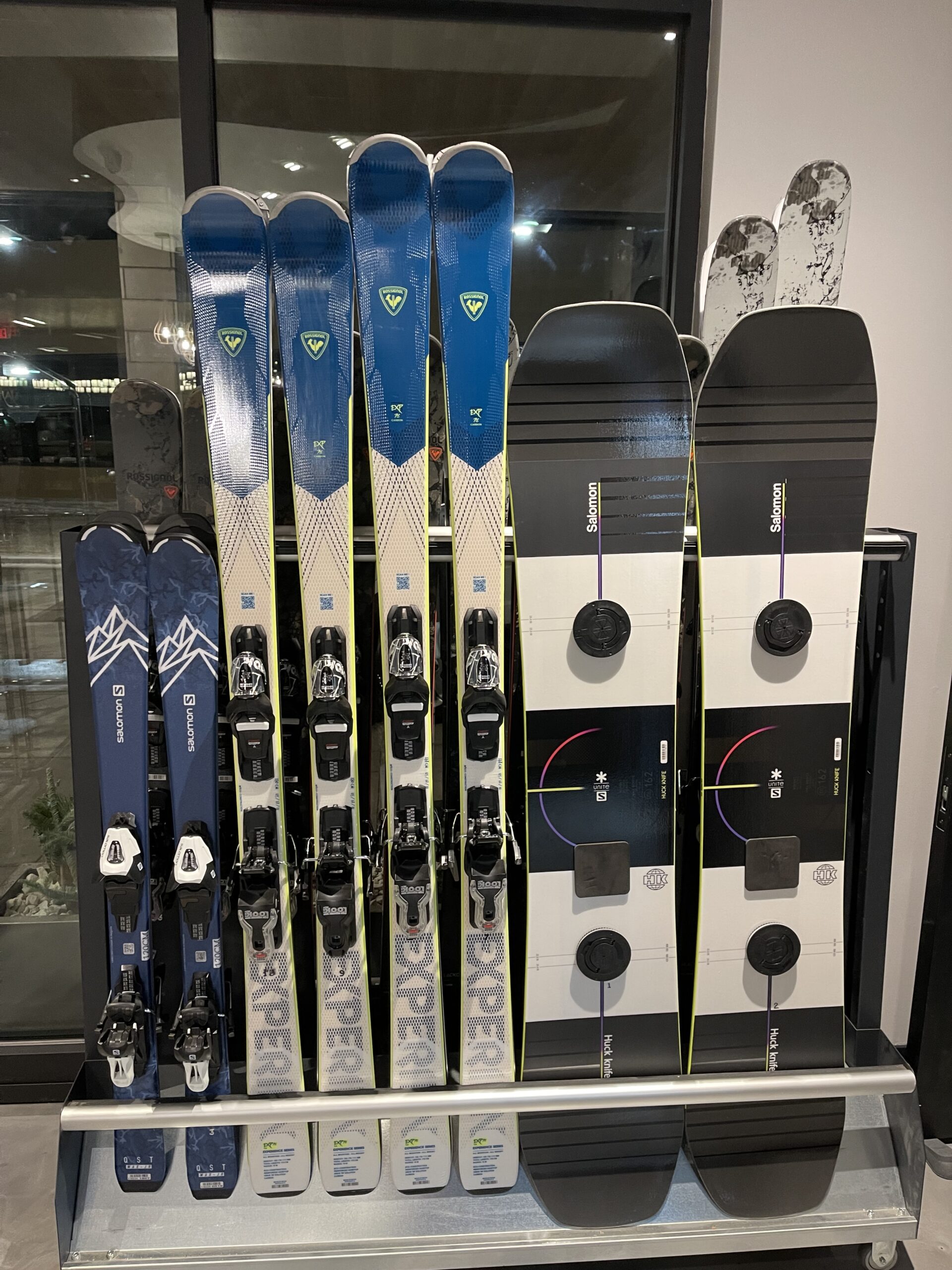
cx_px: 476
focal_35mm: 26
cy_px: 635
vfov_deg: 67.3
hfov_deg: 53.1
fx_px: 953
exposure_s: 1/60
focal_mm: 5.1
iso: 320
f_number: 1.6
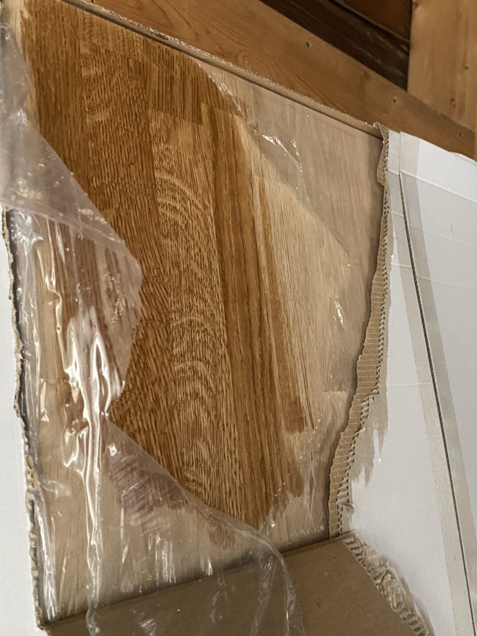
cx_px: 259
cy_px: 325
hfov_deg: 38.6
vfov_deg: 50.1
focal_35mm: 37
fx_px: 680
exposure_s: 1/31
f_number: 1.8
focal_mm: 4.25
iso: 640
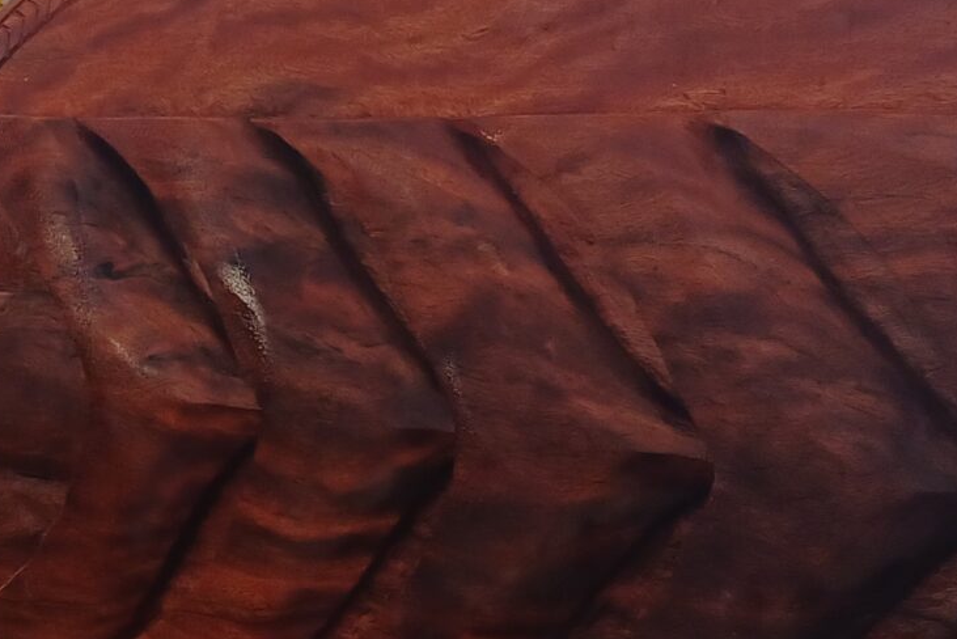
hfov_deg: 21.8
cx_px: 65
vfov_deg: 15.0
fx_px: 2420
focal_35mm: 91
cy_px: 284
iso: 50
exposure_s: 1/146
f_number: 1.8
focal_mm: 4.65
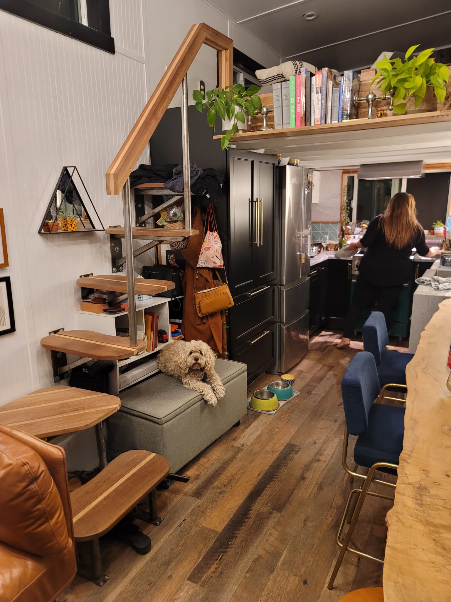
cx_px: 226
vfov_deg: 69.4
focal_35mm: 25
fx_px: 434
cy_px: 301
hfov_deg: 54.9
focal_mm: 7
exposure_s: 1/39
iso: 320
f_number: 1.8
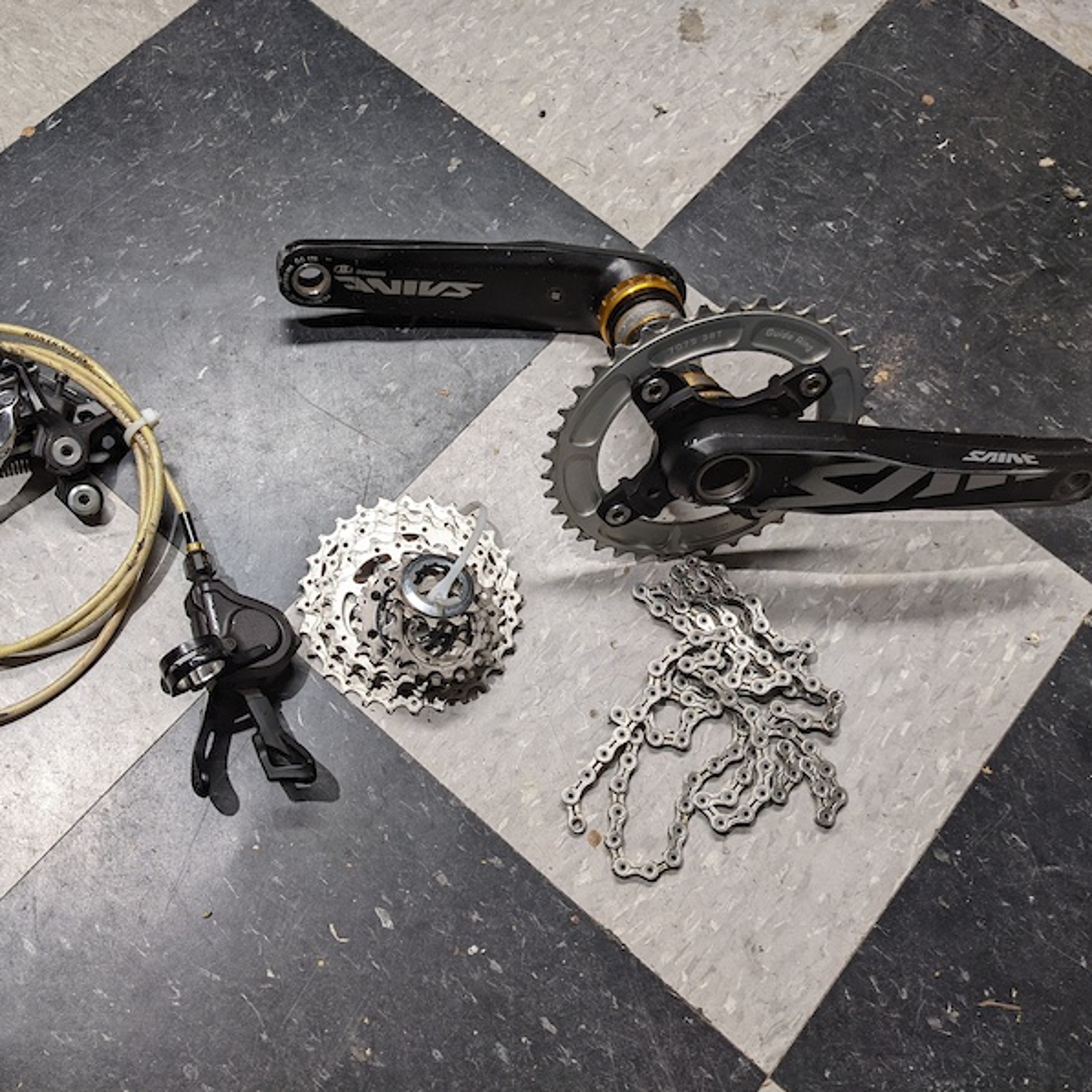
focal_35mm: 32
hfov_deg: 50.7
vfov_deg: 51.1
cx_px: 419
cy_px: 547
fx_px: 1142
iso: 69
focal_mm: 4.38
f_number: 1.73
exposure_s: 1/40
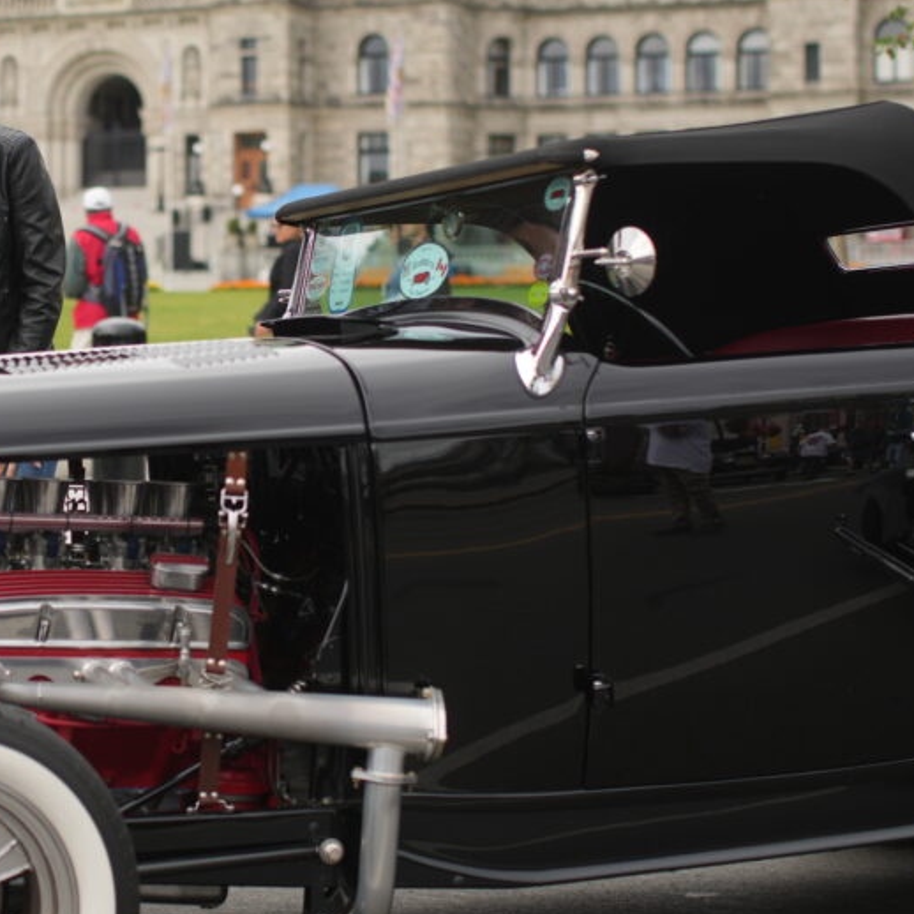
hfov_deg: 20.4
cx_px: 150
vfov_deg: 20.6
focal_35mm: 84
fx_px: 2509
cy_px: 368
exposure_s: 1/1000
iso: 100
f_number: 2.5
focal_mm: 50
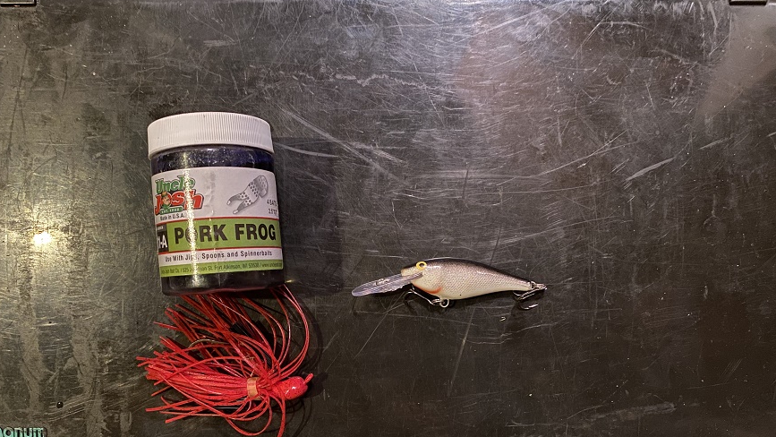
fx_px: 597
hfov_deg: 66.1
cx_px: 387
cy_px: 284
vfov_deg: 39.8
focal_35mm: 29
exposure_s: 1/12
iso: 500
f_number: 1.8
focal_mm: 4.25
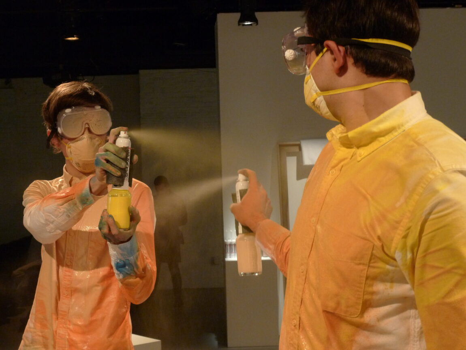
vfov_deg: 24.4
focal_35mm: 60
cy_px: 175
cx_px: 233
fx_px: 808
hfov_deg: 32.2
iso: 400
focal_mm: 12.8
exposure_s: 1/15
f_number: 4.5
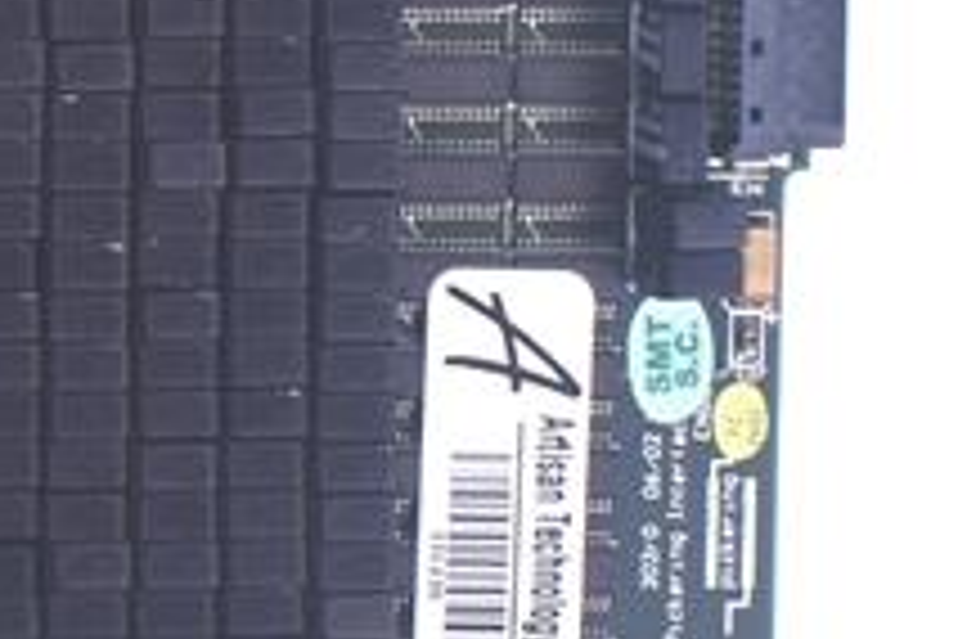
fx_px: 2022
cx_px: -256
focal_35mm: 76
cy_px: 216
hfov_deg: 23.8
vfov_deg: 17.9
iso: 100
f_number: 10
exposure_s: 1/160
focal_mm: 18
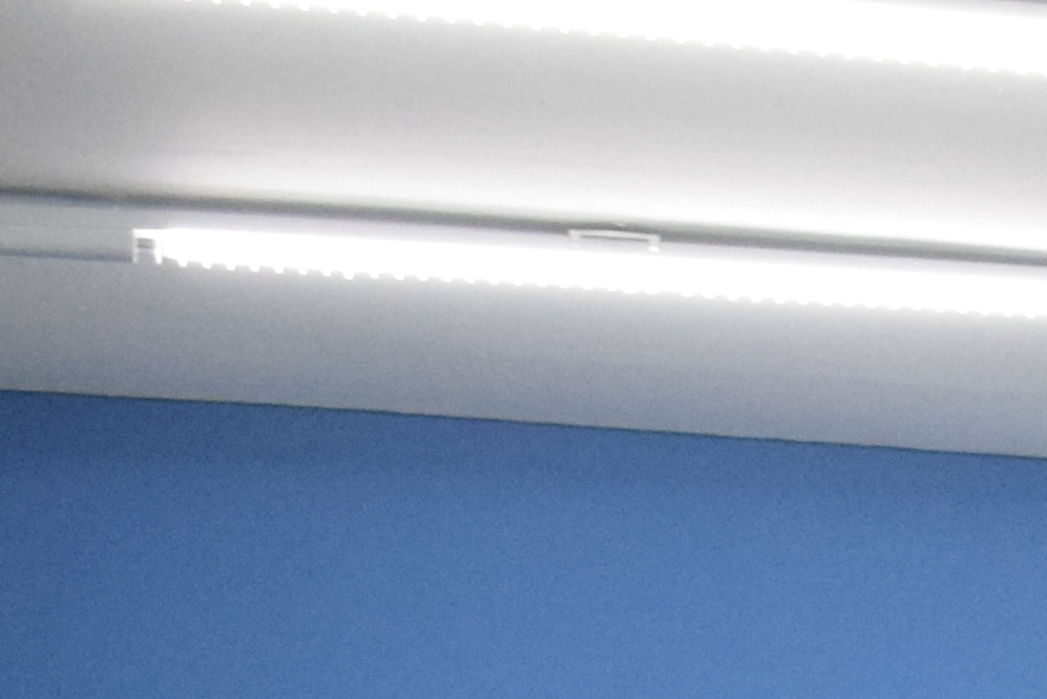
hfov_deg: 9.1
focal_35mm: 209
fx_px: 6080
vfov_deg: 6.2
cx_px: 2221
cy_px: 1777
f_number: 3.8
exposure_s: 1/250
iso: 3200
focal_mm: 22
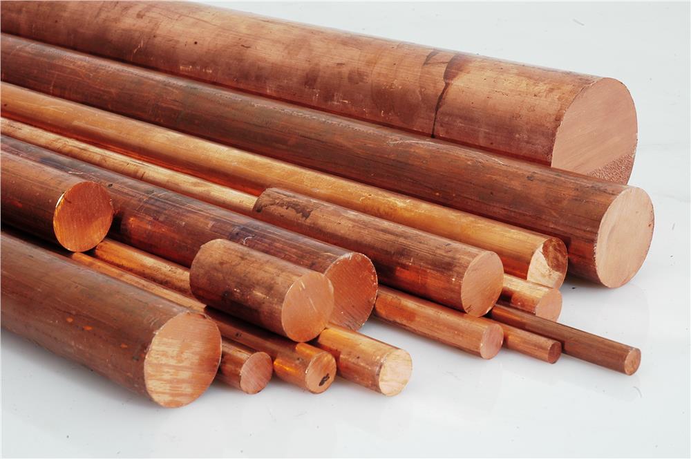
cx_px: 346
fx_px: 1495
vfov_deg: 17.4
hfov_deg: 26.0
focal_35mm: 78
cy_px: 230
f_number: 16
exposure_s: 1/160
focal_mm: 52
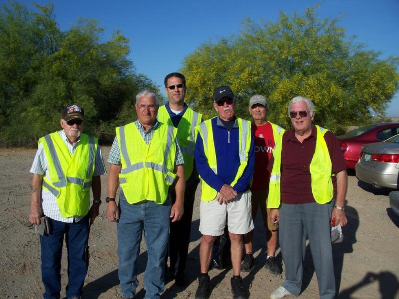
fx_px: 426
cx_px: 200
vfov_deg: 38.7
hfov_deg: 50.1
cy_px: 150
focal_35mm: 37
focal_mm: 7.8
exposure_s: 1/1000
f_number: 4
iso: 64
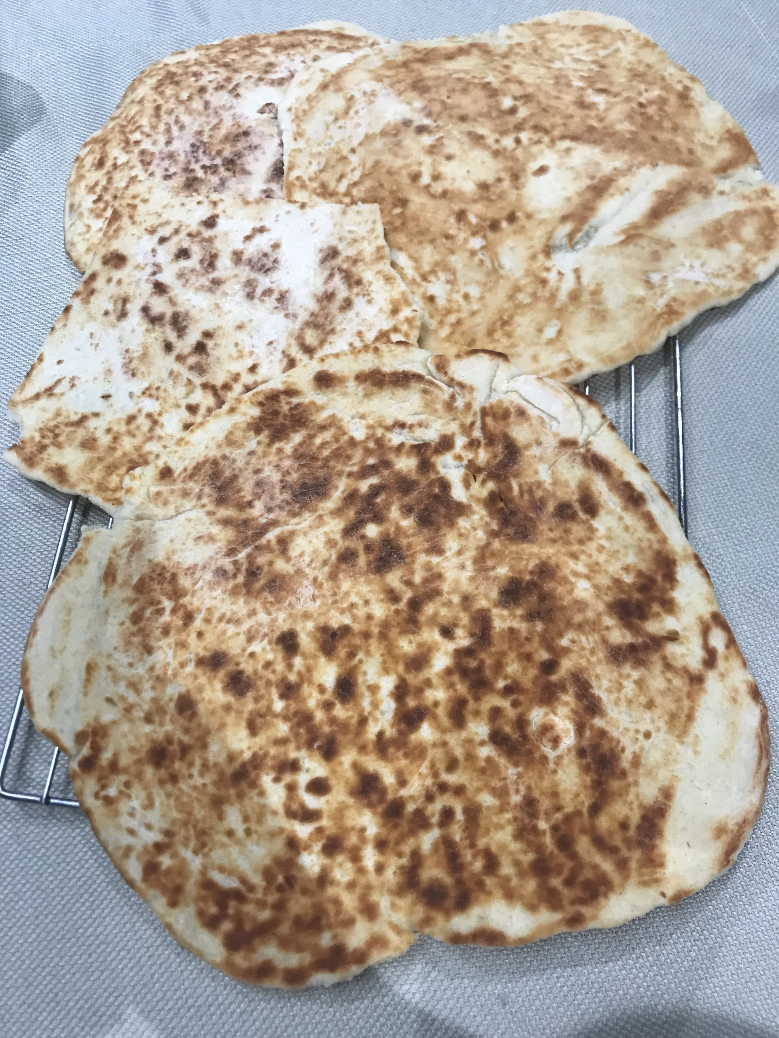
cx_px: 390
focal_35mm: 28
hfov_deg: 49.7
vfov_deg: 63.4
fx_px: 840
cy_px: 519
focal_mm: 3.99
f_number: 1.8
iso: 40
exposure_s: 1/20
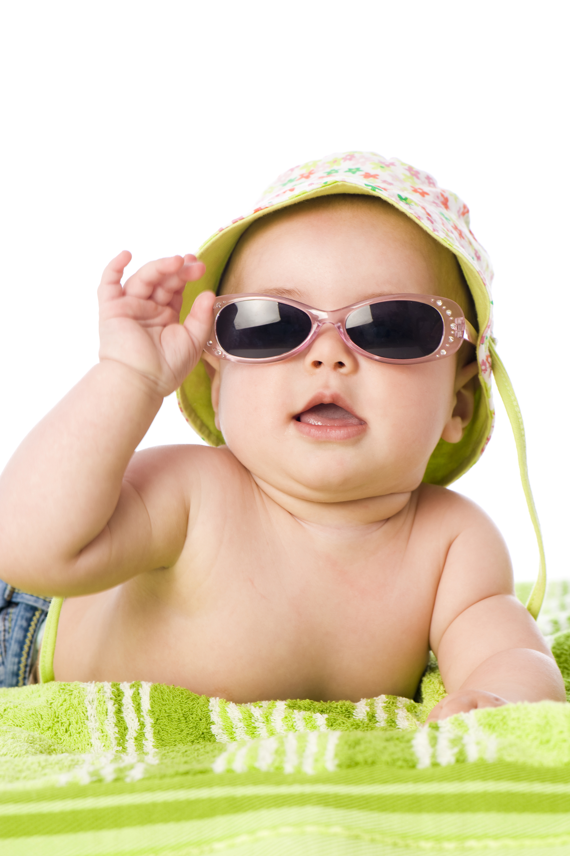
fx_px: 2497
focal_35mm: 105
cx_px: 285
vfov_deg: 19.5
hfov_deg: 13.0
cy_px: 428
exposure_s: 1/160
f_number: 9
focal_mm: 105
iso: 200
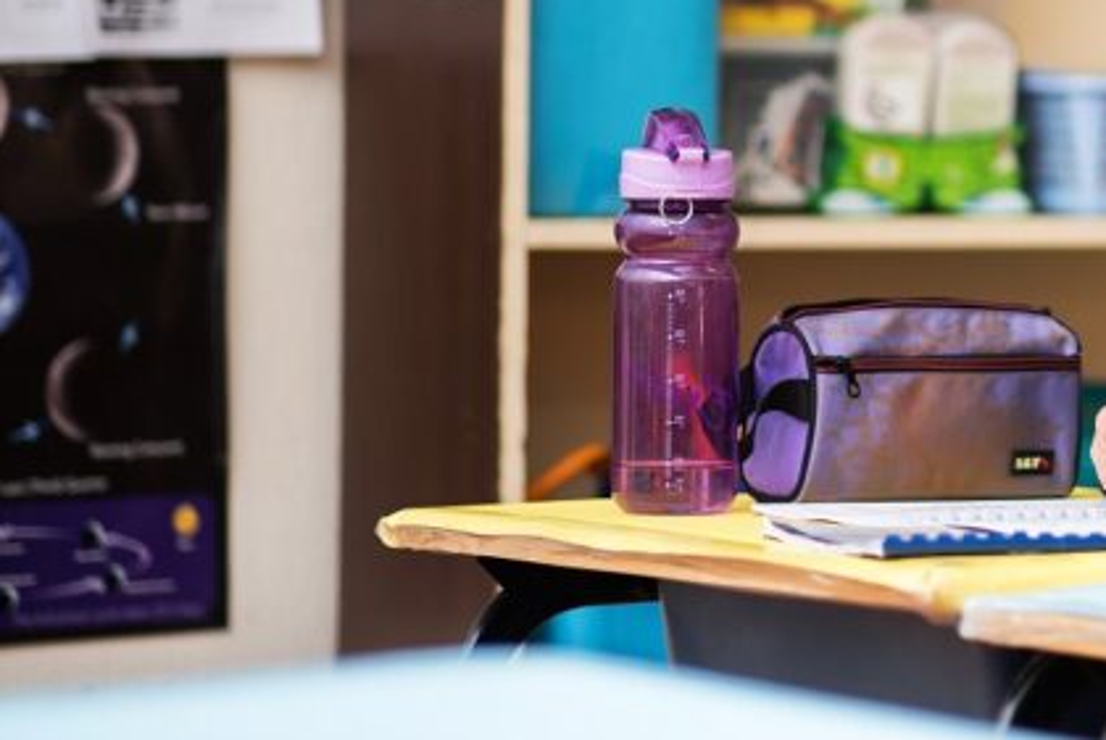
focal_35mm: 207
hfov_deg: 9.8
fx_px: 6366
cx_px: 1343
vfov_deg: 6.6
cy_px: -74
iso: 250
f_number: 1.8
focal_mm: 85
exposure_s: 1/200
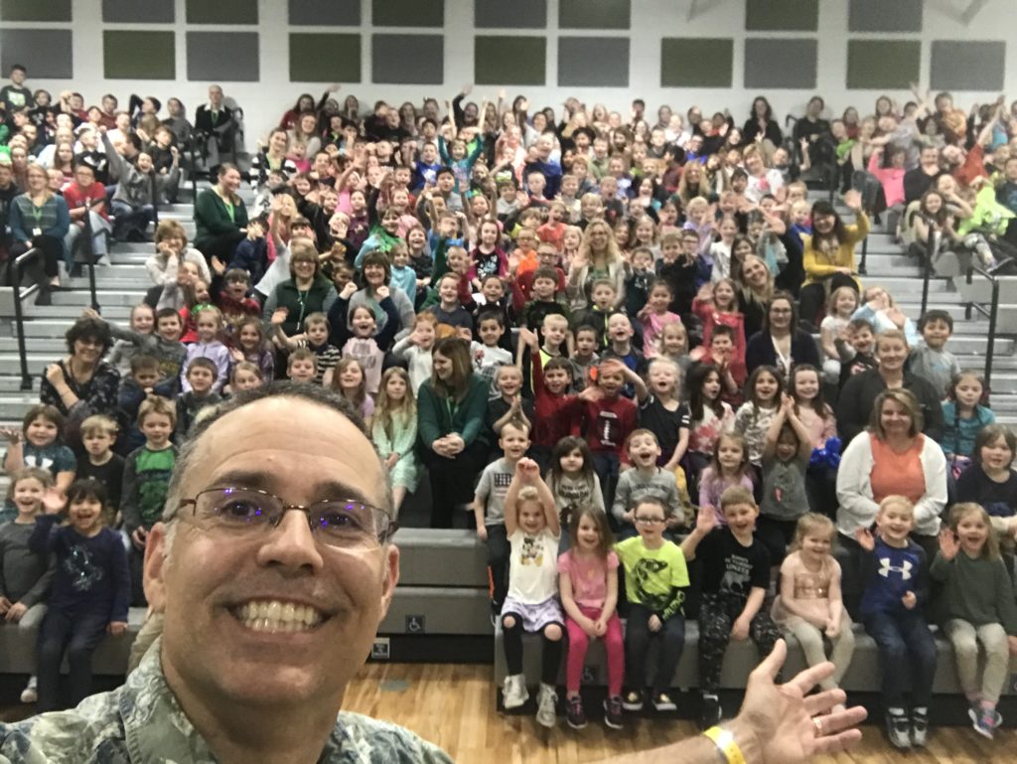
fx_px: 941
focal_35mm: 32
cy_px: 382
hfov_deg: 56.8
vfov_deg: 44.2
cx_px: 508
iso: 160
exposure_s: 1/30
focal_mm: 2.87
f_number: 2.2
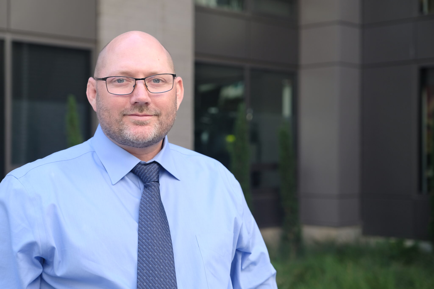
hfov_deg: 31.4
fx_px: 771
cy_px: 144
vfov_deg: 21.2
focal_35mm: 64
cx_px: 217
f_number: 2.8
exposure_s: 1/170
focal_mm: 42.7
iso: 200
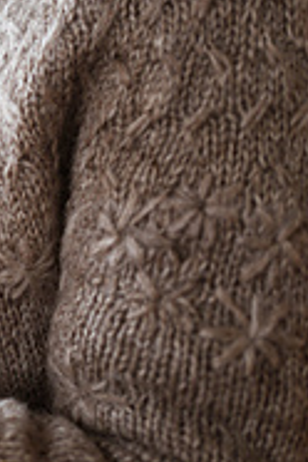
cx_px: -43
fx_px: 1206
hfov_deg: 14.2
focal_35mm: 94
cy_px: 164
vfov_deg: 21.6
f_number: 1.8
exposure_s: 1/30
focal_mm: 35
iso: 200
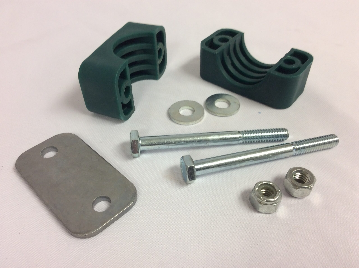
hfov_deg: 56.9
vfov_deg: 44.1
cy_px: 134
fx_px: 331
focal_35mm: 32
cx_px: 180
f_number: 2.4
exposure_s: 1/24
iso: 40
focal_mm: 3.3
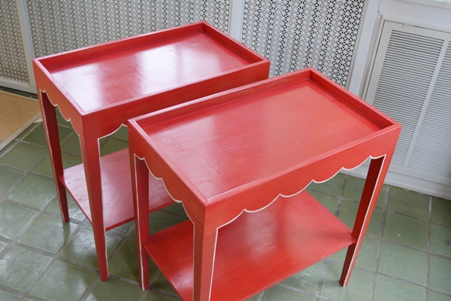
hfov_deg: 46.4
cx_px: 226
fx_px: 526
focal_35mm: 42
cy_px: 150
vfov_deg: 31.9
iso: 400
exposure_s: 1/80
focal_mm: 28
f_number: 4.5
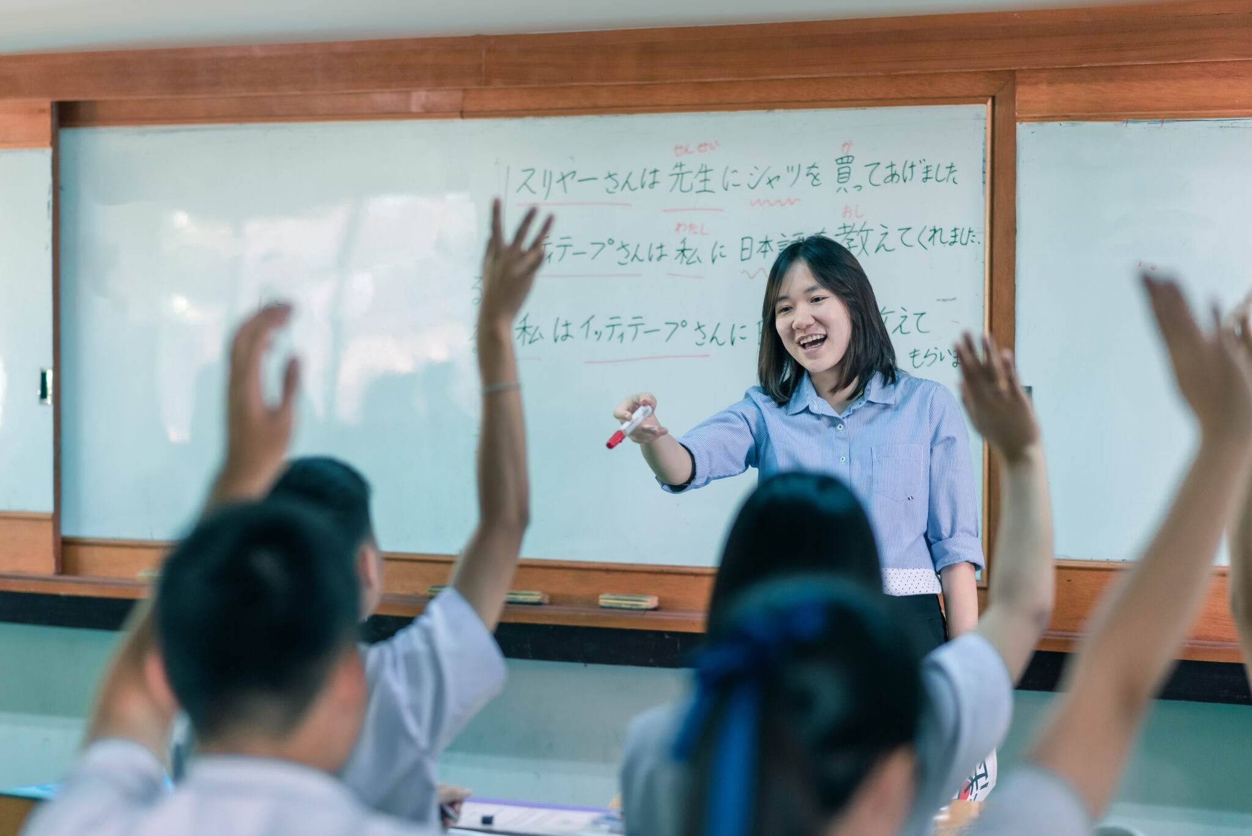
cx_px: 626
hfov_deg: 23.9
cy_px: 418
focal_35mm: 85
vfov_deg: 16.1
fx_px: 2957
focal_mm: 85
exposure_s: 1/160
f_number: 2.2
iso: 640
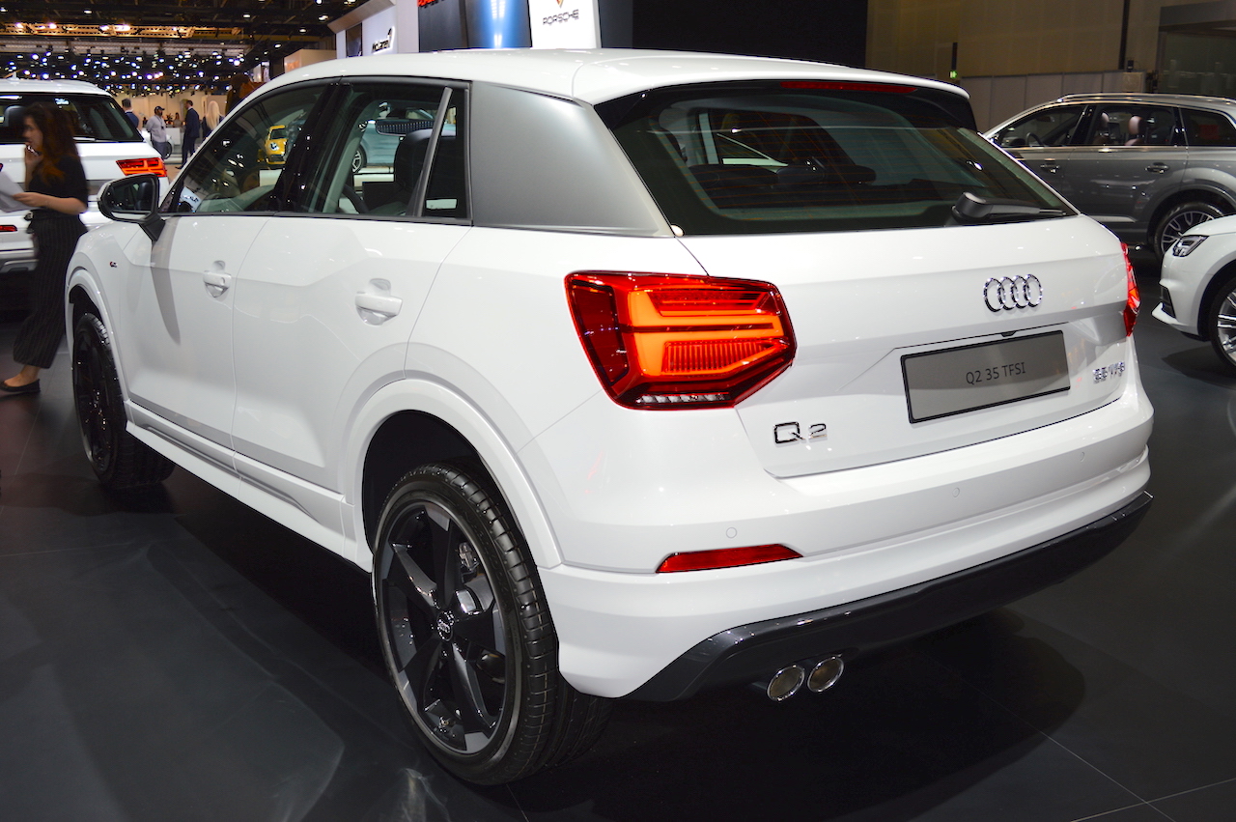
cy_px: 411
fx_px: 1235
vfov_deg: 36.8
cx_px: 618
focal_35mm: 36
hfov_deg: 53.2
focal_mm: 24
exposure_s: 1/50
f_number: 5
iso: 140
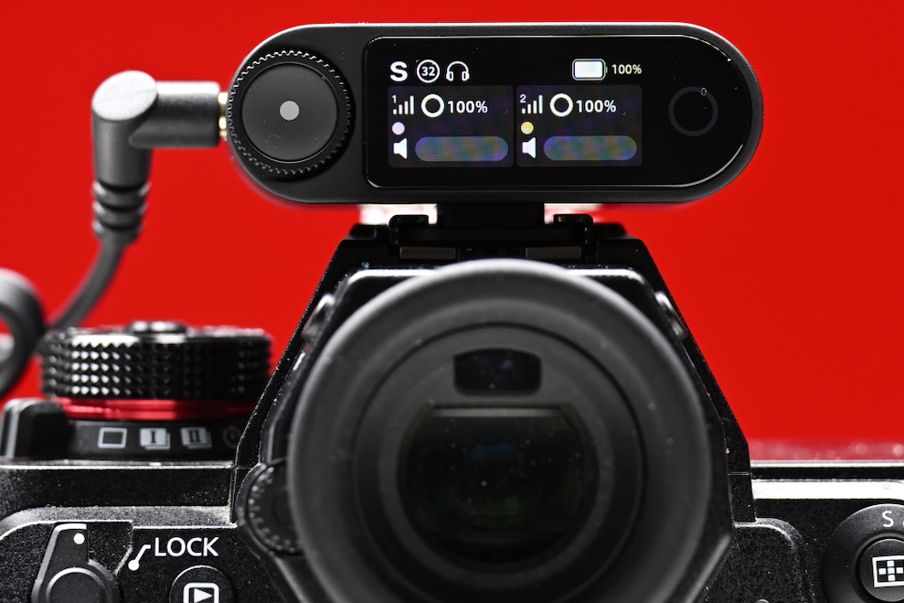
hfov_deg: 6.1
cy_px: 306
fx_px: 8511
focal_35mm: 339
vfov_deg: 4.1
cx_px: 472
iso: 800
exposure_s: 1/50
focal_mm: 175
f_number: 5.6
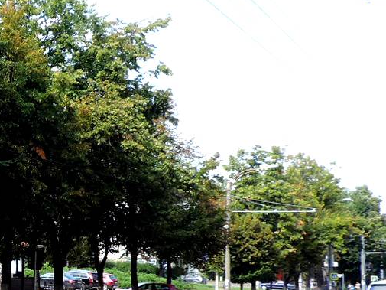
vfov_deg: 19.4
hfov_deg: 23.4
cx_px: -79
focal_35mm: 76
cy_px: 158
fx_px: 848
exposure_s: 1/400
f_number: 3
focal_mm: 4.3
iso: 80
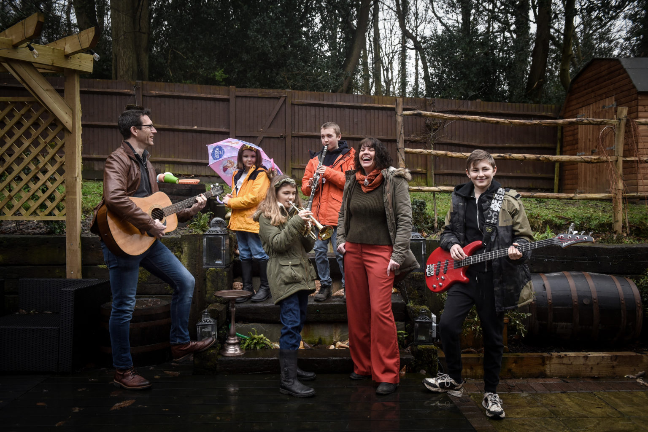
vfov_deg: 41.1
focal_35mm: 32
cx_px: 324
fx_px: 576
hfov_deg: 58.7
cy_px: 216
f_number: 4.5
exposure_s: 1/1250
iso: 1250
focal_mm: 32
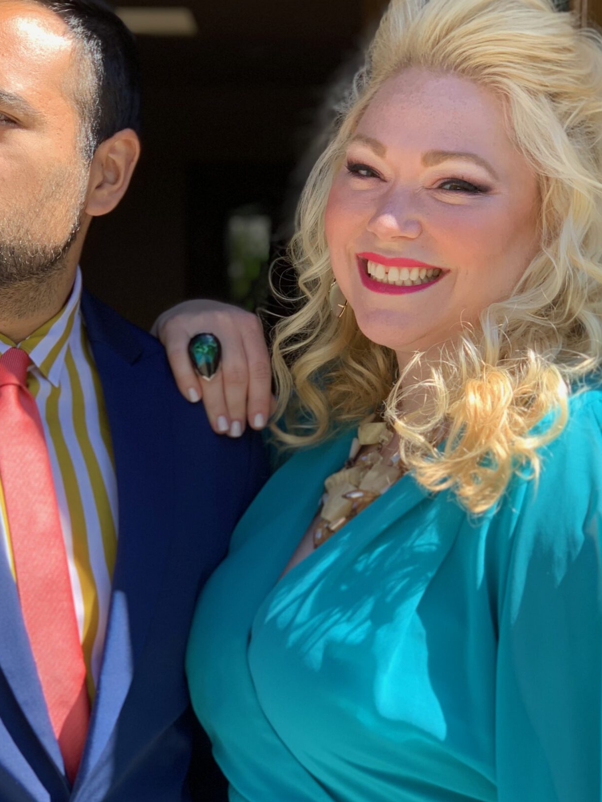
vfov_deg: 23.8
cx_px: 248
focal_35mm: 82
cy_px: 420
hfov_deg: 18.0
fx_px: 1901
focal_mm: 6
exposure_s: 1/173
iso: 16
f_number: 2.4
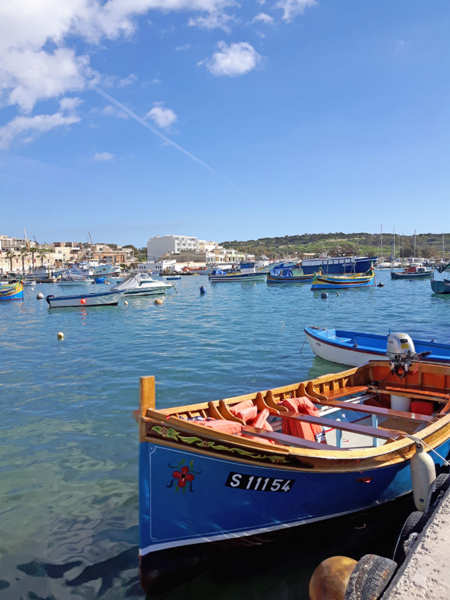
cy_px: 300
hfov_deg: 45.4
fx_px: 537
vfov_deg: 58.4
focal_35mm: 31
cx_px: 225
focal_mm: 3.7
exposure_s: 1/1393
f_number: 1.9
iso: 40
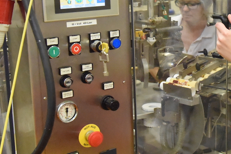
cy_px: 57
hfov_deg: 26.0
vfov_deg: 17.9
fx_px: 488
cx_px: 198
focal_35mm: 76
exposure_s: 1/320
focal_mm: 38
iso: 25600
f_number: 7.1
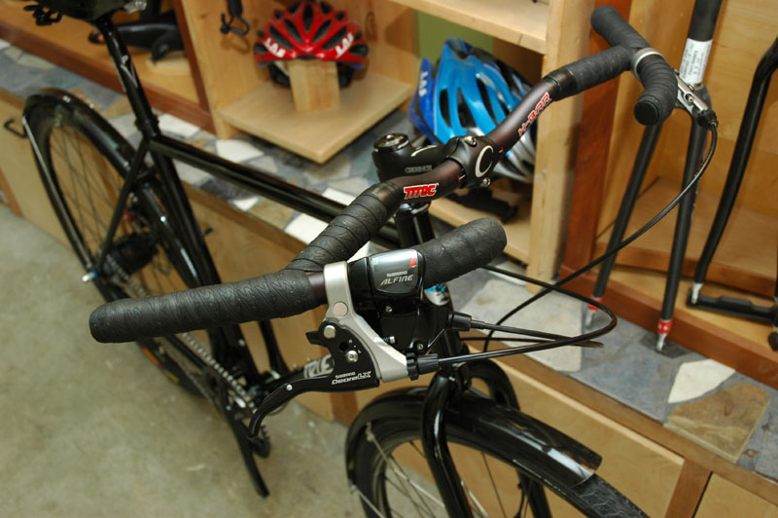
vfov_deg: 35.4
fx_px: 810
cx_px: 389
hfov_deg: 51.3
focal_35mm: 38
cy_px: 259
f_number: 5
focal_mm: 25
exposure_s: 1/60
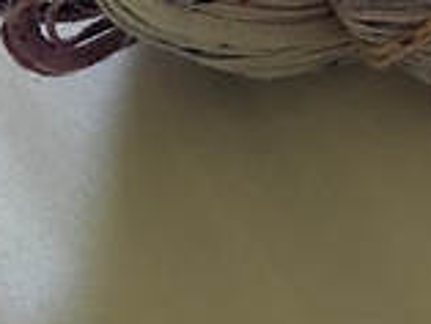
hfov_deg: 14.5
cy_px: -88
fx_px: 1470
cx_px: 799
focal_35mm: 118
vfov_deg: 12.2
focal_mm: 4.15
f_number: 2.2
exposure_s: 1/24
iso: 200
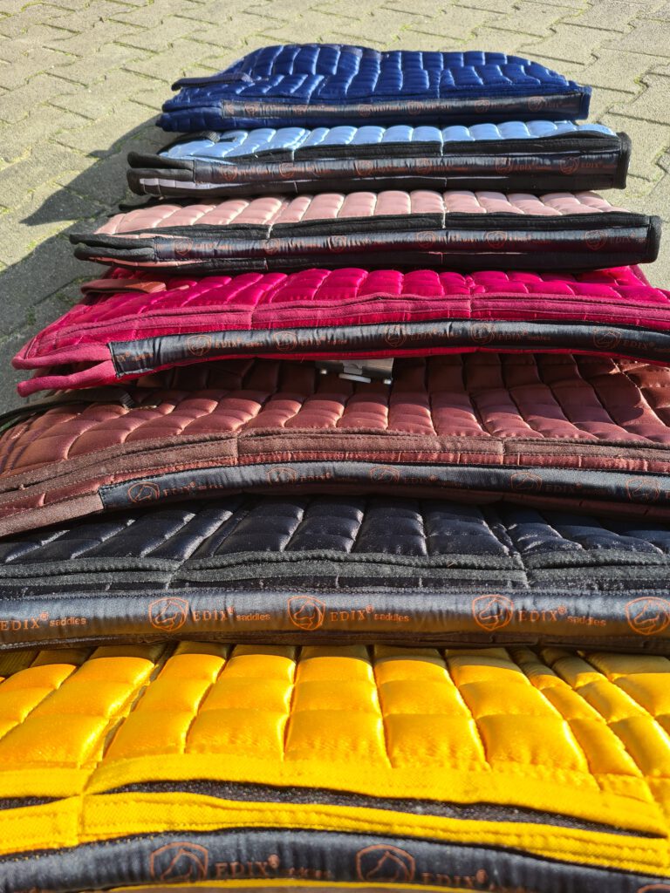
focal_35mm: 26
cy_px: 446
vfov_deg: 67.3
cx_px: 335
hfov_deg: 53.1
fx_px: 671
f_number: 1.8
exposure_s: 1/810
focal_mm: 5.4
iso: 50
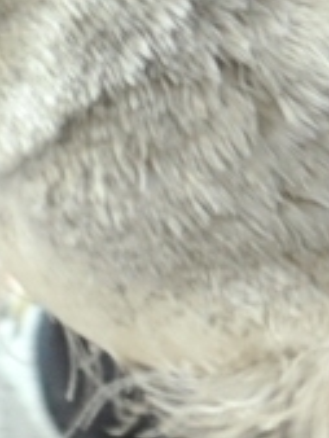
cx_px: 978
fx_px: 12074
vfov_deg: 2.1
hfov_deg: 1.6
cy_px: -260
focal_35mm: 954
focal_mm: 130
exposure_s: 1/60
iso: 1000
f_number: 3.2
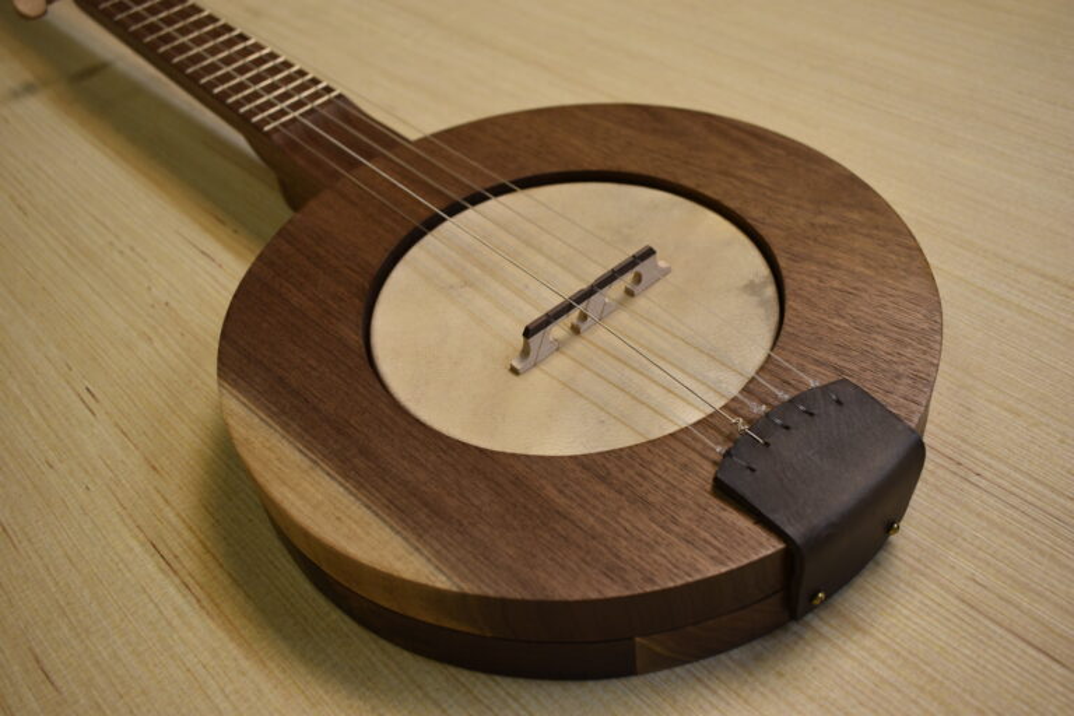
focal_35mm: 34
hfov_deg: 55.1
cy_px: 358
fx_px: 1029
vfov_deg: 38.4
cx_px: 537
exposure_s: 1/100
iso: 400
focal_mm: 23
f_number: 5
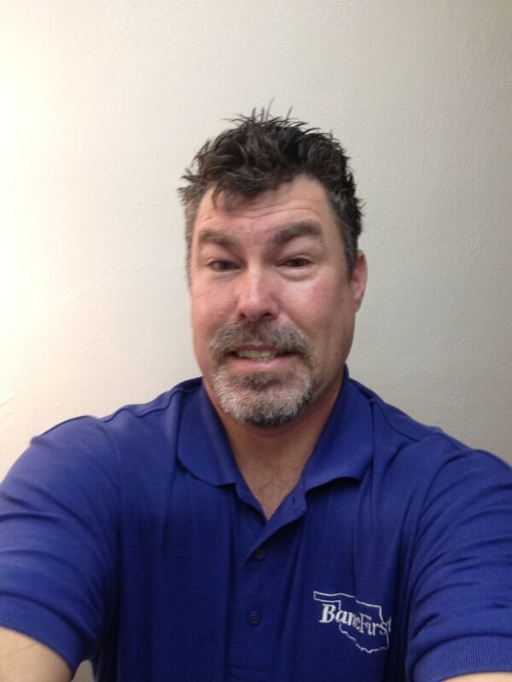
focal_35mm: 33
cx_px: 256
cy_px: 341
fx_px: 651
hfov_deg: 42.9
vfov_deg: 55.4
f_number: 2.4
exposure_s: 1/30
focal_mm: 2.15
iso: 100
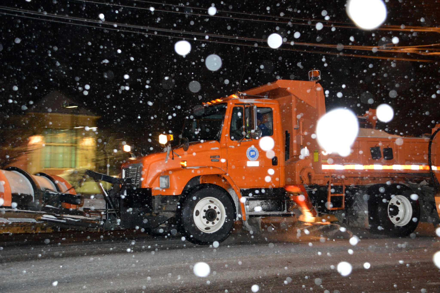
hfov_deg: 42.4
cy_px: 146
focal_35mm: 46
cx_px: 220
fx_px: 568
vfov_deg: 28.9
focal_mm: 31
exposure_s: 1/60
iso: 2500
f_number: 4
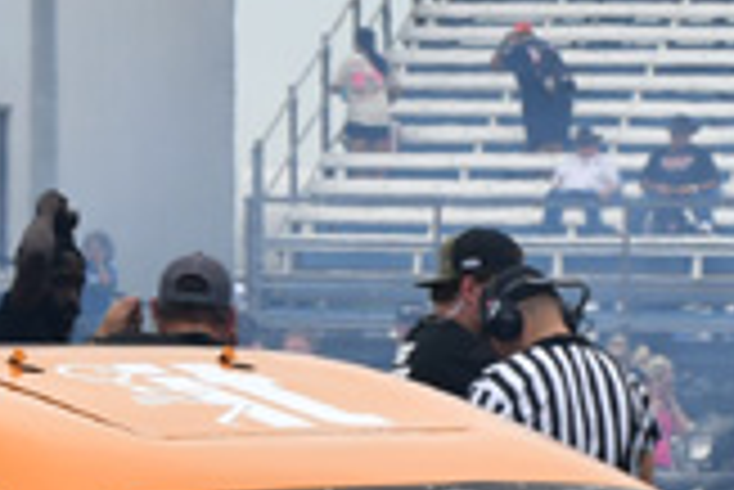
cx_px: 581
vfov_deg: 3.9
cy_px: 1256
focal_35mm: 350
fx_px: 7142
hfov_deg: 5.9
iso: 160
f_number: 5.6
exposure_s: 1/1000
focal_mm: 38
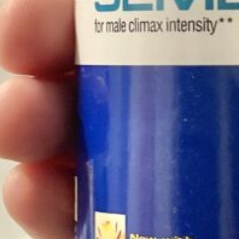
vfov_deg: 7.3
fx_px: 1859
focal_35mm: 238
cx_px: 210
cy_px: 58
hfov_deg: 7.3
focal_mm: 6
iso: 125
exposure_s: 1/60
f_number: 2
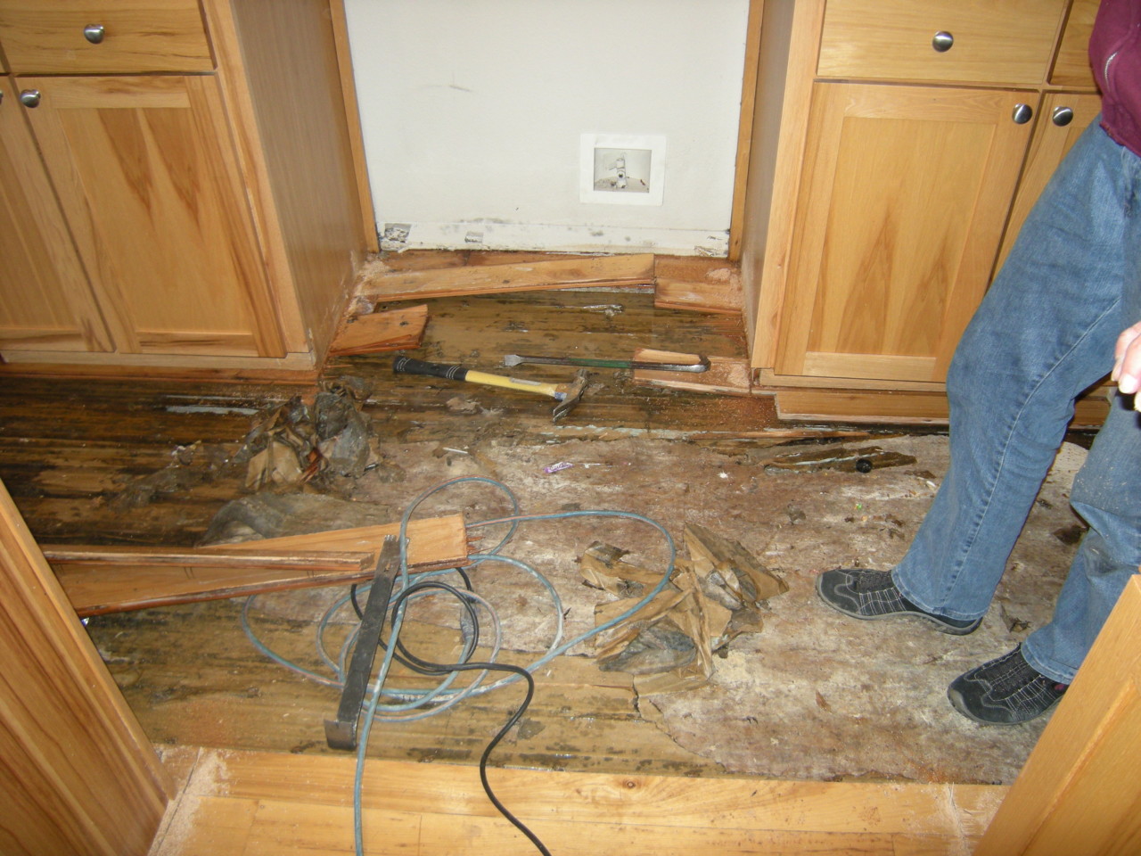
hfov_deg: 63.4
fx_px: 923
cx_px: 570
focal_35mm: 28
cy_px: 428
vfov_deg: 49.7
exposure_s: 1/30
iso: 139
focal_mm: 4.7
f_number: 2.8
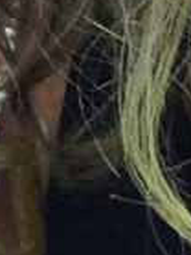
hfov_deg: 8.1
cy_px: -319
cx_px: -149
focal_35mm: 178
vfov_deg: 10.0
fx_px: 1312
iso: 200
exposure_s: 1/30
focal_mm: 2.15
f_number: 2.4
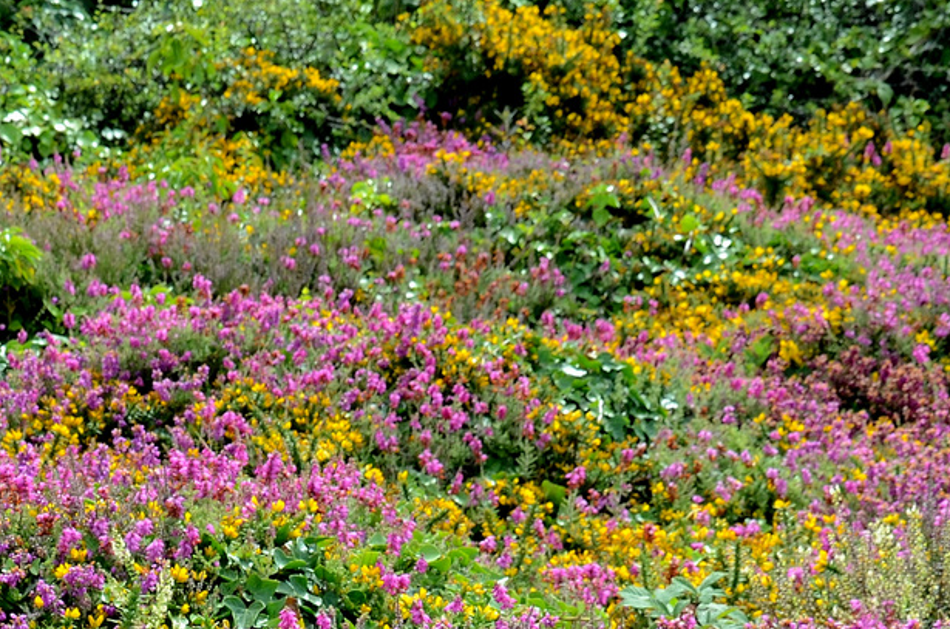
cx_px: 143
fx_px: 3668
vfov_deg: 9.6
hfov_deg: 14.6
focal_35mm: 139
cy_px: 790
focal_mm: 35
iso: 200
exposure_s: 1/125
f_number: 11
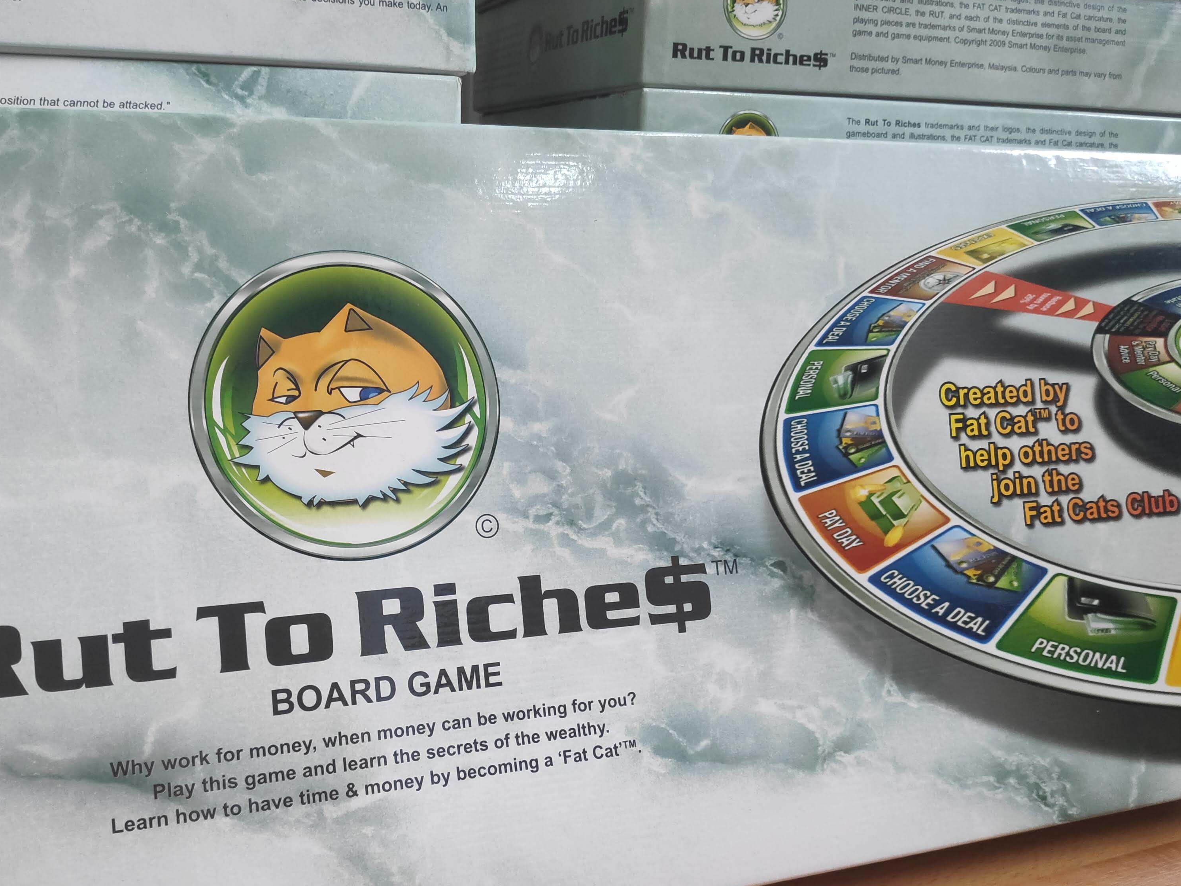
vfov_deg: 51.2
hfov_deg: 65.1
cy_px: 493
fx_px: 921
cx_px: 523
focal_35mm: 27
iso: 882
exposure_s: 1/100
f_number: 1.9
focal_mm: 3.94
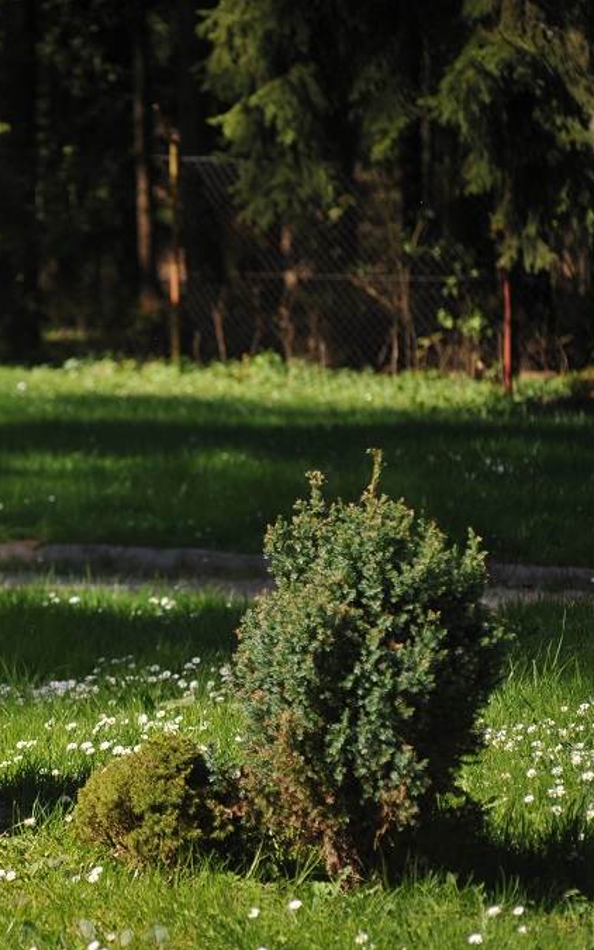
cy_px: 478
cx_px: -66
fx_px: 4480
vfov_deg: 12.1
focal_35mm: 173
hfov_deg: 7.5
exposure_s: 1/1000
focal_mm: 112
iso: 250
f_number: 4.2
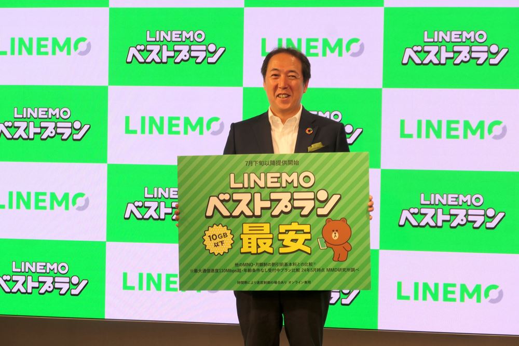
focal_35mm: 79
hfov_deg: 25.7
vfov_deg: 17.3
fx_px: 1139
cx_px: 260
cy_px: 173
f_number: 4.8
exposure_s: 1/125
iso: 500
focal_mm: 28.9
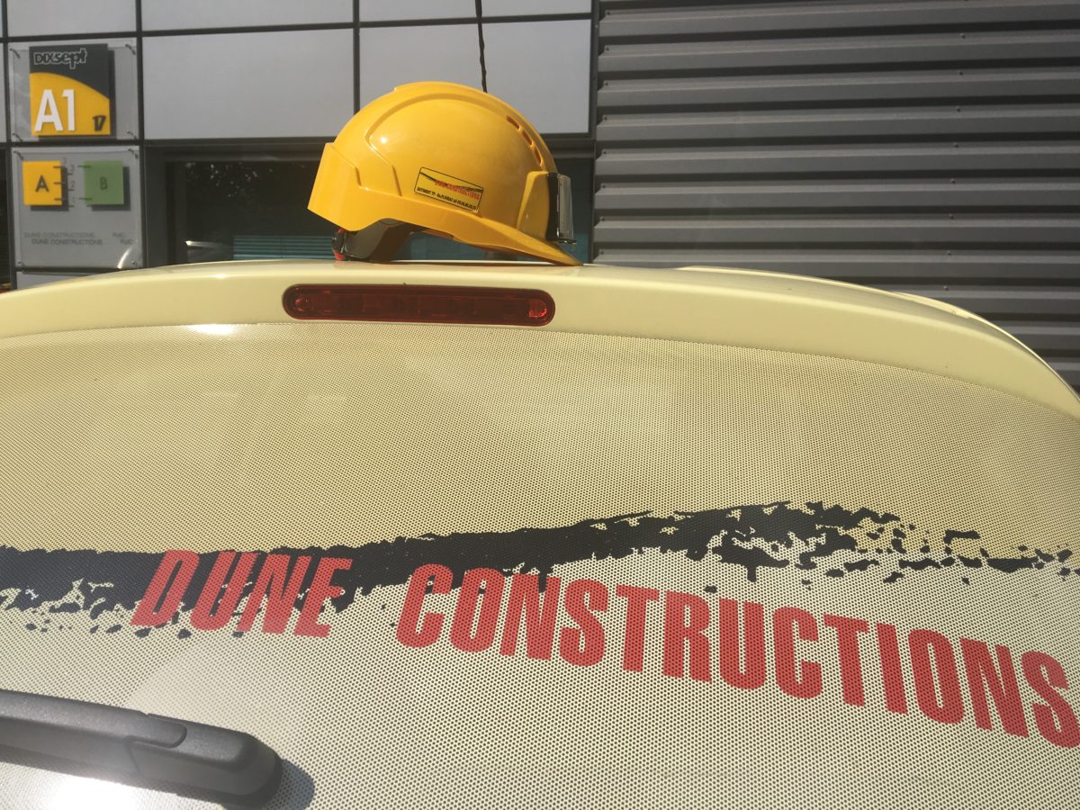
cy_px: 405
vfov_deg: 48.2
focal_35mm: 29
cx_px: 540
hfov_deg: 61.7
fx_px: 905
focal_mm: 4.15
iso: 25
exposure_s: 1/3663
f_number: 2.2
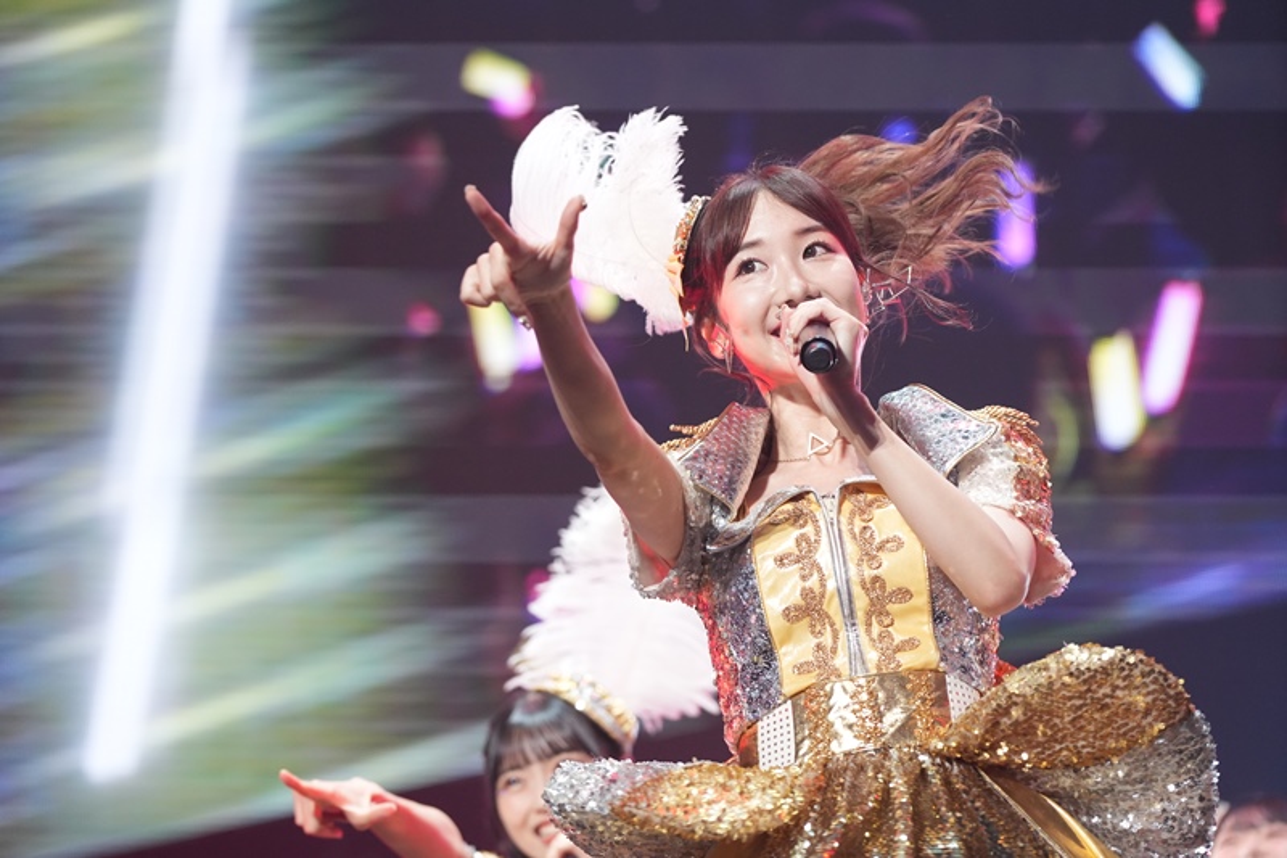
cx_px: 644
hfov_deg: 12.9
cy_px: 429
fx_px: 5683
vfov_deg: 8.6
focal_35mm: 159
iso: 3200
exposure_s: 1/400
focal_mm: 159
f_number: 4
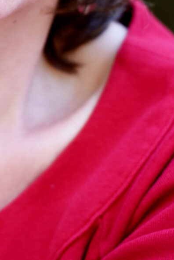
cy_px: -39
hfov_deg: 2.2
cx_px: -30
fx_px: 4504
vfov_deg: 3.3
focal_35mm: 622
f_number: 2.8
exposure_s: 1/250
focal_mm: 180
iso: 800
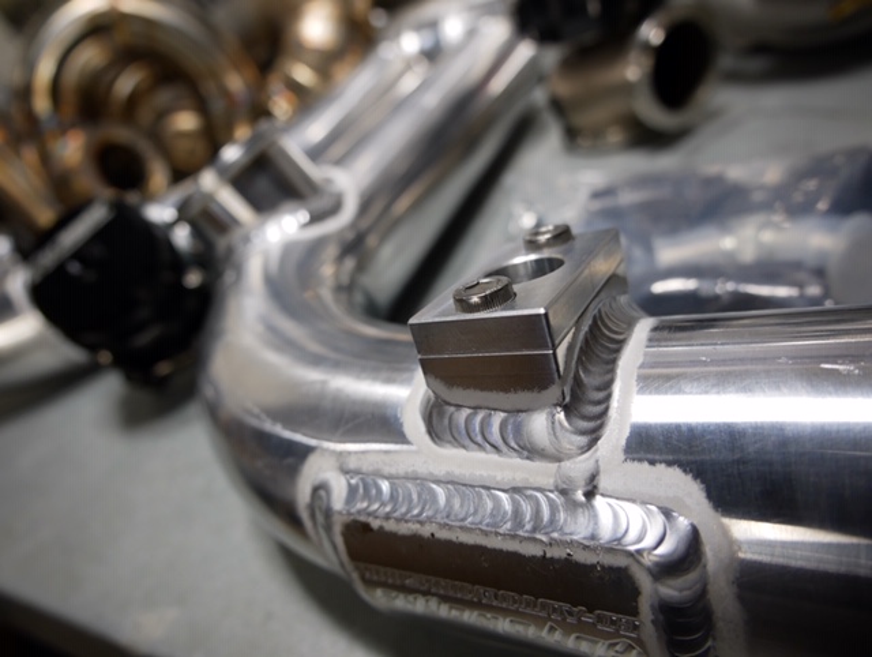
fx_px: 605
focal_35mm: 24
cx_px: 436
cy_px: 328
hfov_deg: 71.5
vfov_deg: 56.9
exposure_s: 1/60
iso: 400
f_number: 3.5
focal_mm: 12
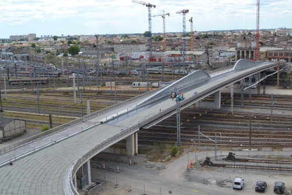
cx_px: 146
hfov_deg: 43.6
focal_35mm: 45
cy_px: 98
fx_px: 365
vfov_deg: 29.8
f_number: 5.6
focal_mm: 30
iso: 400
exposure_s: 1/1250
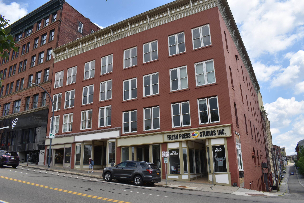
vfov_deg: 47.9
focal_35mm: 27
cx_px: 152
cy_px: 102
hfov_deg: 67.4
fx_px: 228
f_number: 9
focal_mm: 18
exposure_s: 1/320
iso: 100
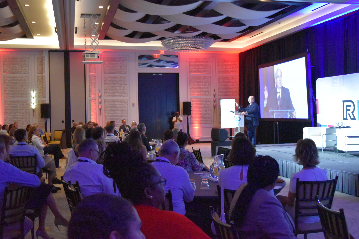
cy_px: 120
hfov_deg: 45.0
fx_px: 434
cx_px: 180
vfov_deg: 30.9
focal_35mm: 44
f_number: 4.2
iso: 9000
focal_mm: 29
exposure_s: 1/60
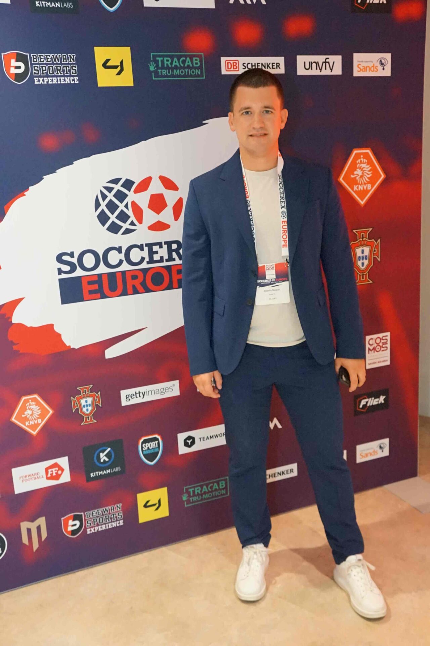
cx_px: 215
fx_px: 645
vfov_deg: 53.1
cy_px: 323
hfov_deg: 36.9
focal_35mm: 36
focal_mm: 24
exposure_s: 1/100
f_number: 5
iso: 6400
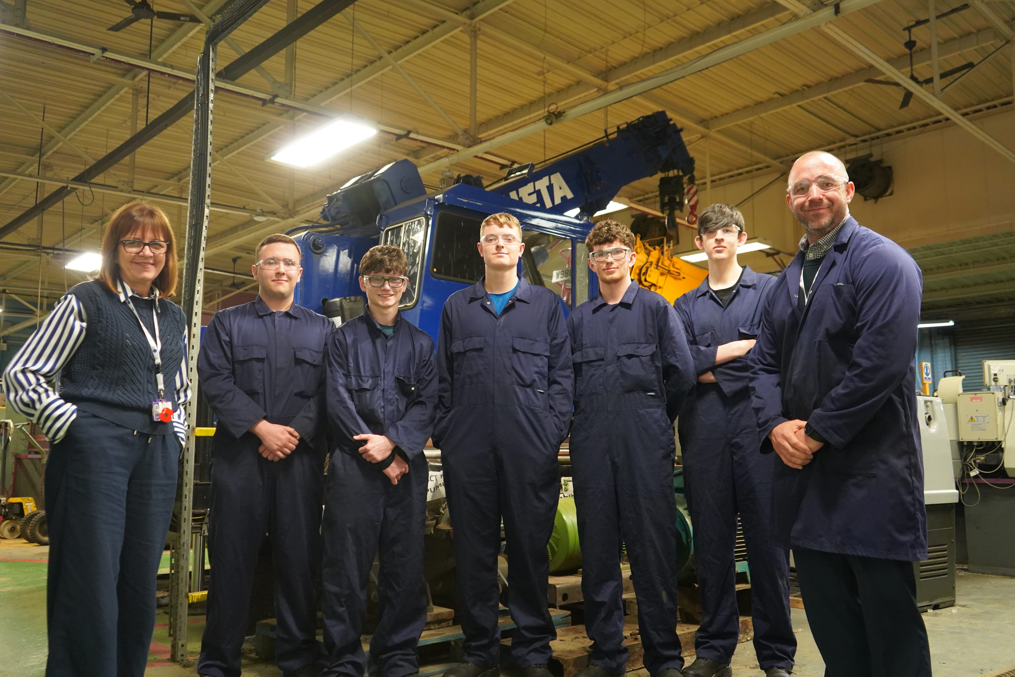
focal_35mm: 30
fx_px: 846
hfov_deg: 61.9
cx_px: 508
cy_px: 338
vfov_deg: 43.6
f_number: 4
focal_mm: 30
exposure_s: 1/160
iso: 5000
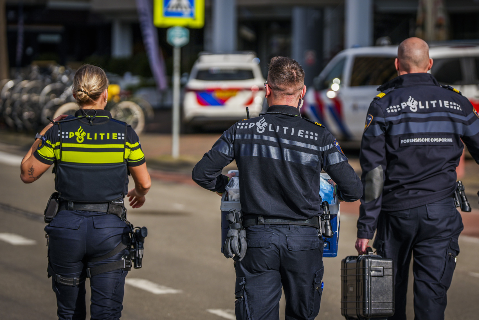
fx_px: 1770
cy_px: 155
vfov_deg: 10.3
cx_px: 267
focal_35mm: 133
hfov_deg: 15.4
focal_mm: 118
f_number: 2.8
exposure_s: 1/3200
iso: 100
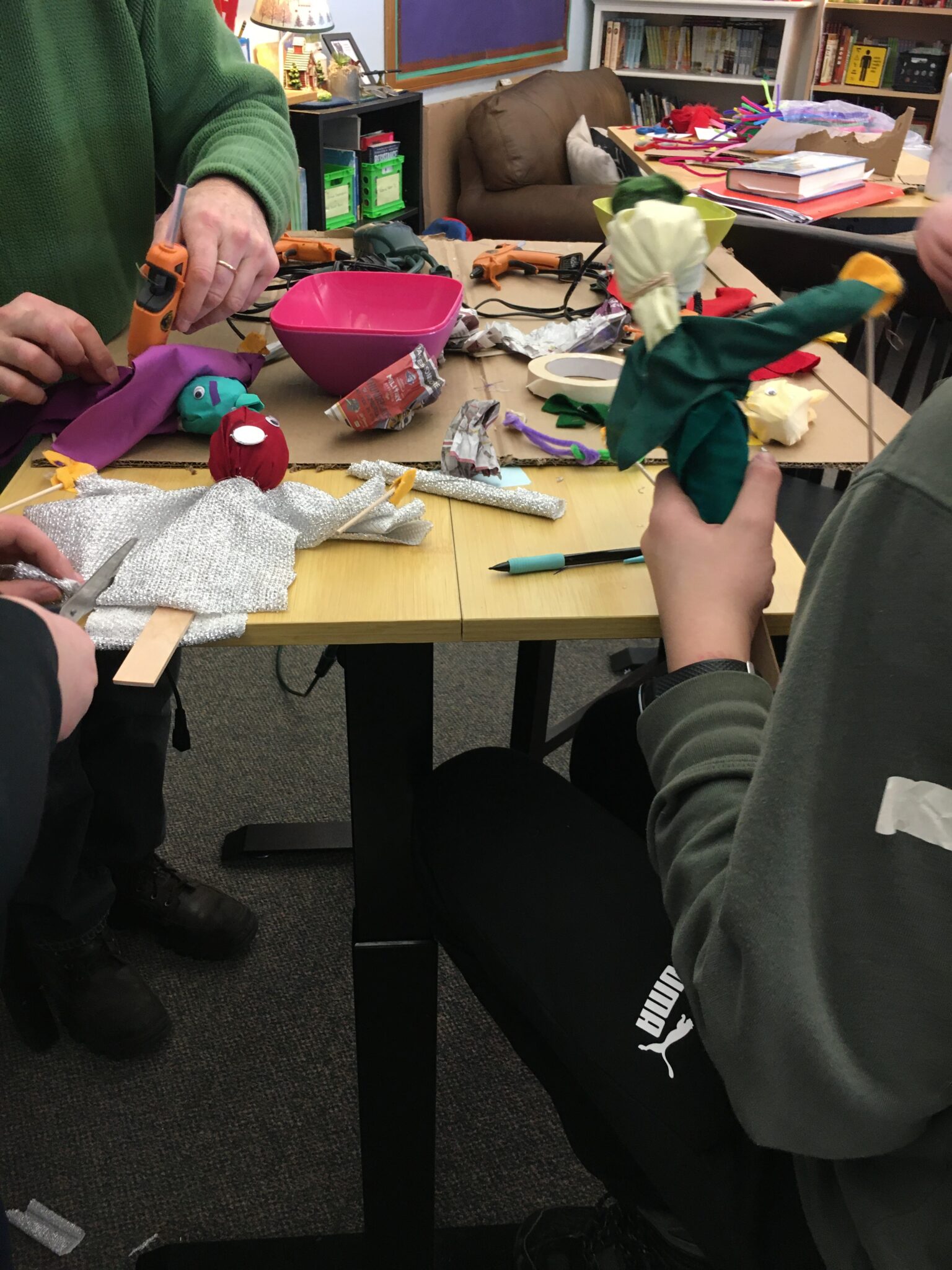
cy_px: 635
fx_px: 1063
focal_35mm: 29
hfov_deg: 48.2
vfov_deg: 61.7
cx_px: 476
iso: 100
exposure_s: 1/30
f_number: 2.2
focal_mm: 4.15
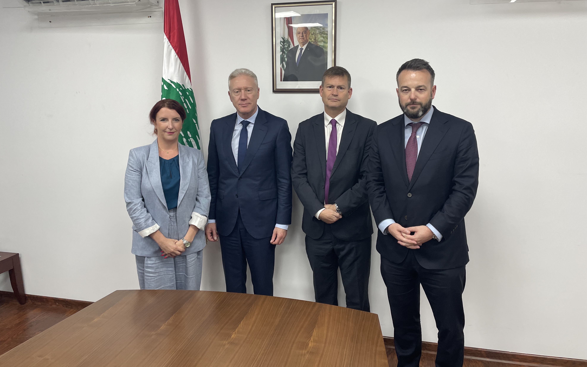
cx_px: 289
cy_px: 165
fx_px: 448
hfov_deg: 66.5
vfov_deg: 44.5
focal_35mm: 28
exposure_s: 1/121
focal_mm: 4.2
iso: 125
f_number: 1.6
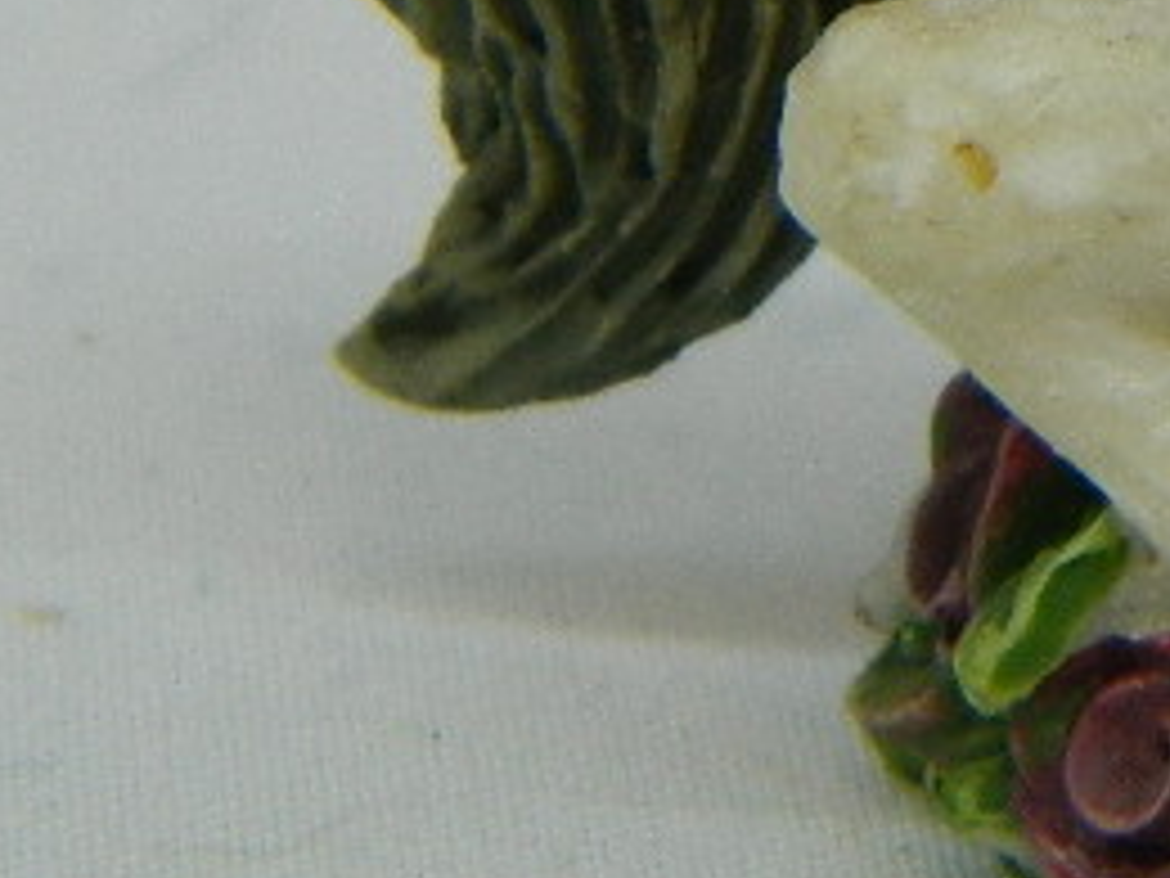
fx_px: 11188
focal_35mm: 331
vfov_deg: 4.5
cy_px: -540
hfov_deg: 5.9
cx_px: 2115
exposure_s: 1/60
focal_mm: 15.1
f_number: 4.2
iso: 125
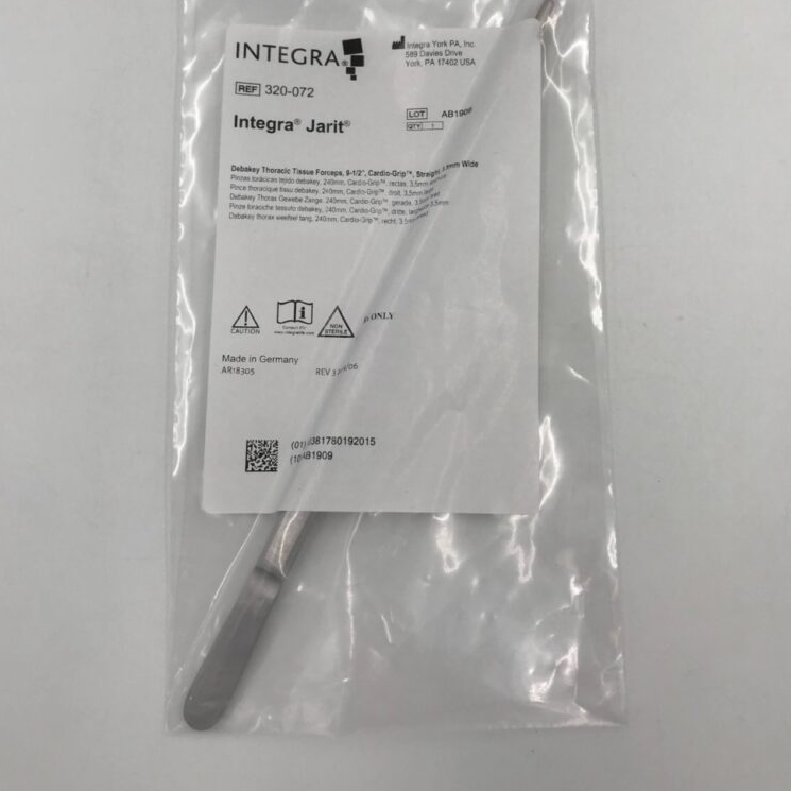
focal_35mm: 34
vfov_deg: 47.8
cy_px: 279
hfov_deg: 48.4
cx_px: 392
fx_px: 879
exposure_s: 1/274
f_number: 1.8
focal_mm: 3.99
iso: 20
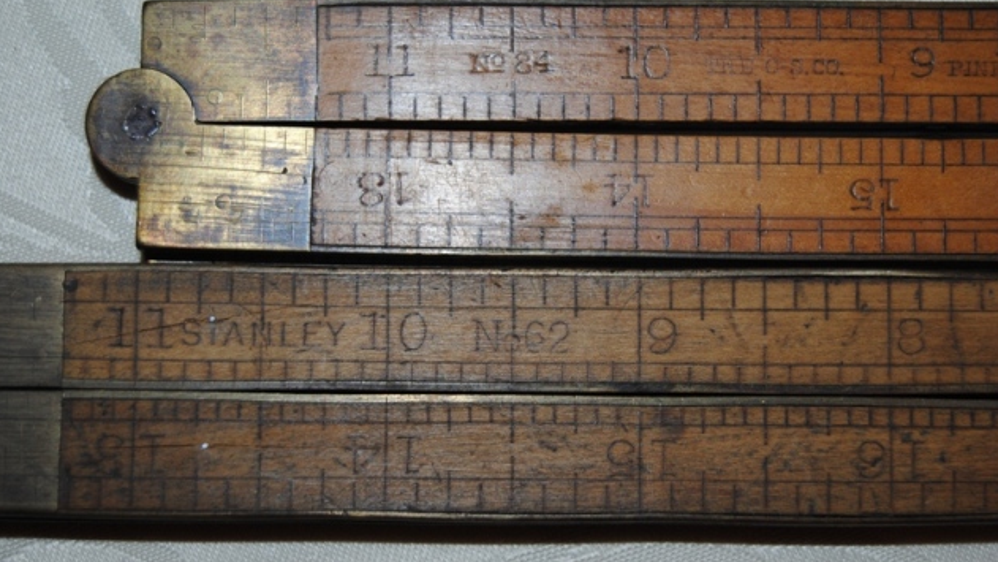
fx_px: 2197
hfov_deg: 25.6
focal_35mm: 83
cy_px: 283
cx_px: 501
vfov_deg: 14.6
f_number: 5.6
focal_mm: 52
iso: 200
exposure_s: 1/60
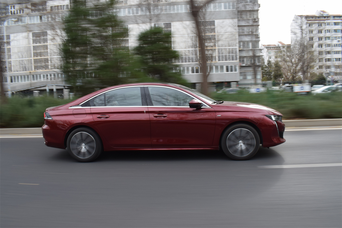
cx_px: 171
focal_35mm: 27
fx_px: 256
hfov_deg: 67.4
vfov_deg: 47.9
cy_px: 114
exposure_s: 1/30
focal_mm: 18
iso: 320
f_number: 16
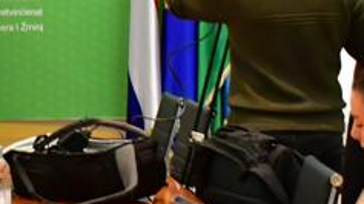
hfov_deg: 11.6
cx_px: -103
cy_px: 94
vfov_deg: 6.7
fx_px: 1746
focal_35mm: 181
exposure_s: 1/100
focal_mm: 27
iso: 2500
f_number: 5
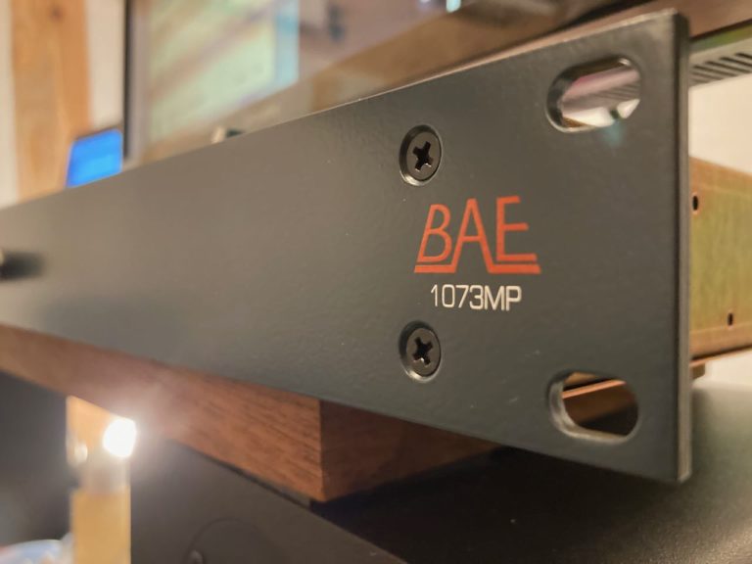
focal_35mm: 28
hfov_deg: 63.4
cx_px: 376
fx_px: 608
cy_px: 282
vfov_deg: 49.7
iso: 500
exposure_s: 1/25
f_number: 1.8
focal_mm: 3.99
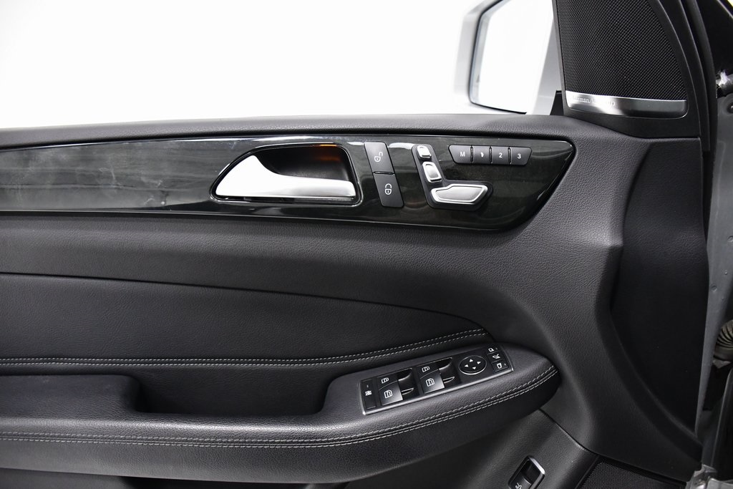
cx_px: 366
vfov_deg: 47.9
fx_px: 550
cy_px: 244
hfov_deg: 67.4
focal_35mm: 27
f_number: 3.5
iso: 3200
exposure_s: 1/125
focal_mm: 18
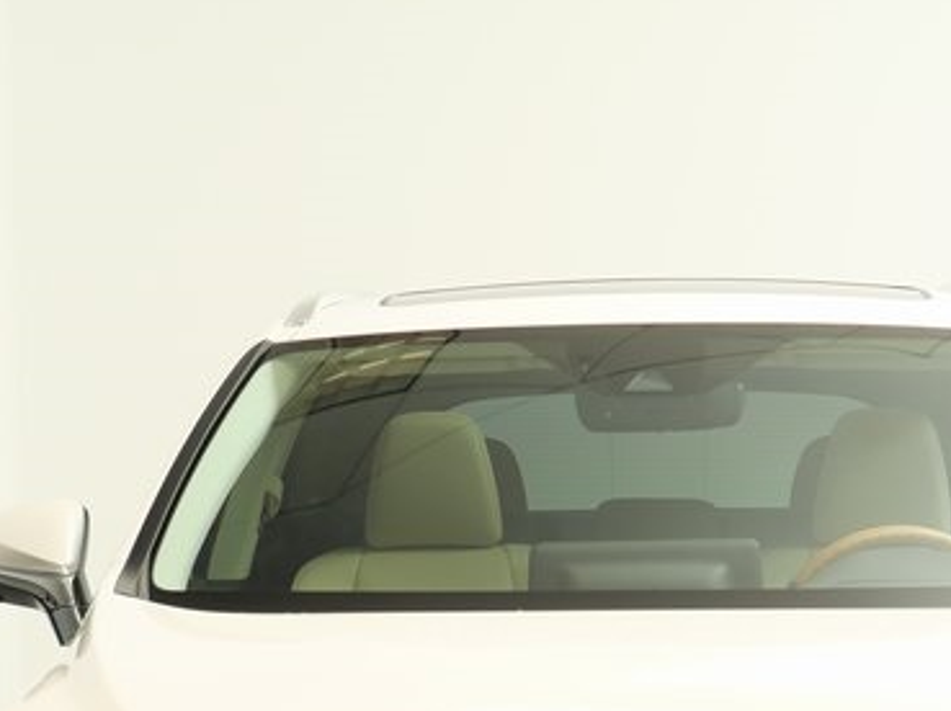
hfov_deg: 13.2
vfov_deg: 9.7
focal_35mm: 150
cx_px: 549
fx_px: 4117
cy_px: 930
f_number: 5.6
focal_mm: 27
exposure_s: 1/200
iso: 250
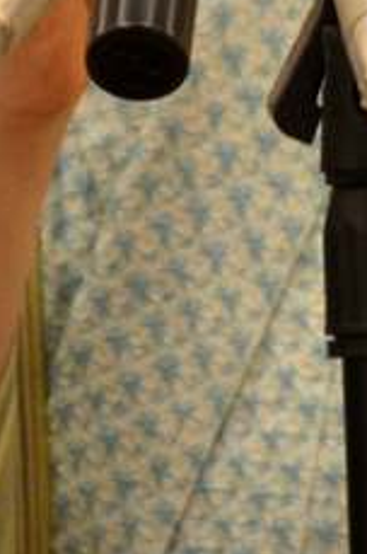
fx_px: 20061
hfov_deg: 1.0
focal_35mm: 1308
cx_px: 211
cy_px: -360
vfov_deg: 1.6
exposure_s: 1/60
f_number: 5.6
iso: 1600
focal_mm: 200
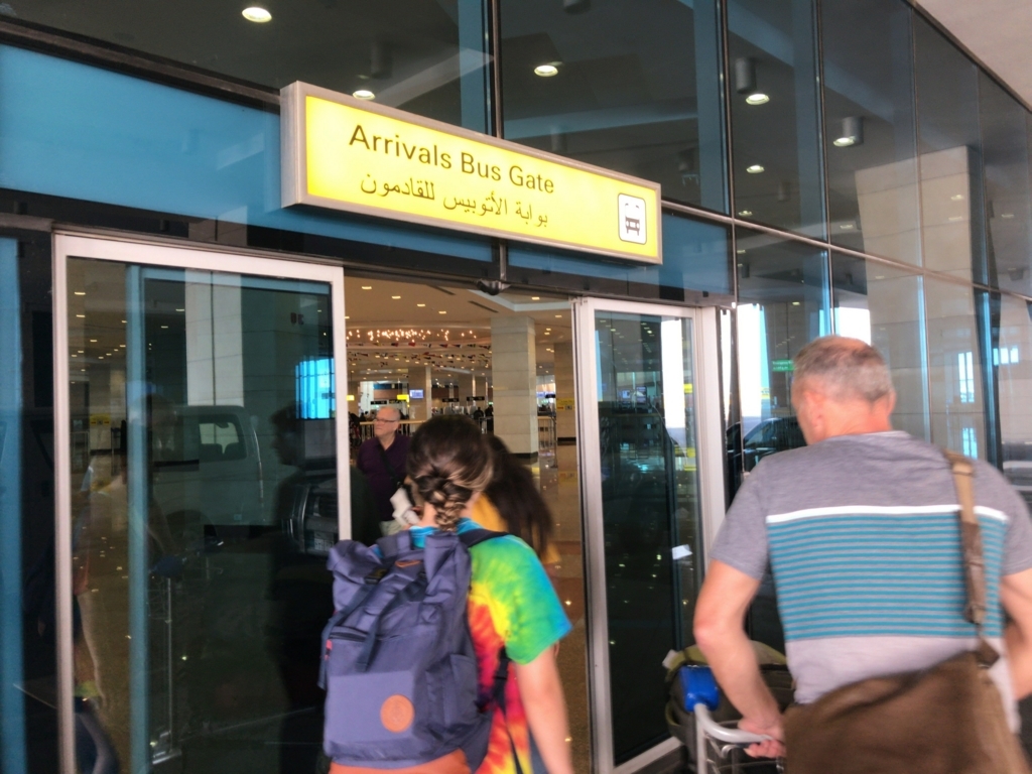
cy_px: 387
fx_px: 835
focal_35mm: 28
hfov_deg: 63.4
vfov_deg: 49.7
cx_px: 516
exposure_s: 1/30
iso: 32
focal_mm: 3.99
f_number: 1.8
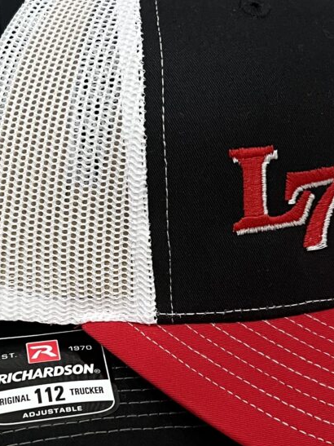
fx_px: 940
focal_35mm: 73
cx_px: 160
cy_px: 261
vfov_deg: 26.6
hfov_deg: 20.2
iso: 200
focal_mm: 5.7
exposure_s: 1/60
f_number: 1.5
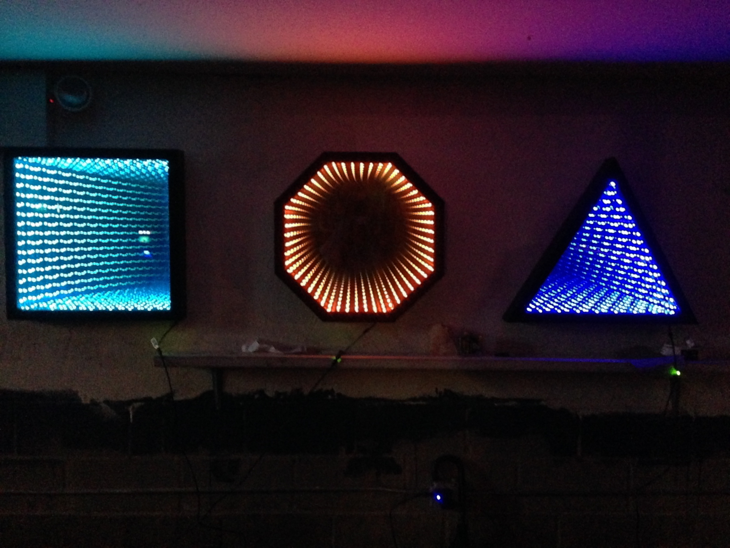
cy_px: 274
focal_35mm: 33
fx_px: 696
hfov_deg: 55.4
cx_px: 365
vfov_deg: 42.9
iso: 1000
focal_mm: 4.12
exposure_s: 1/20
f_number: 2.4
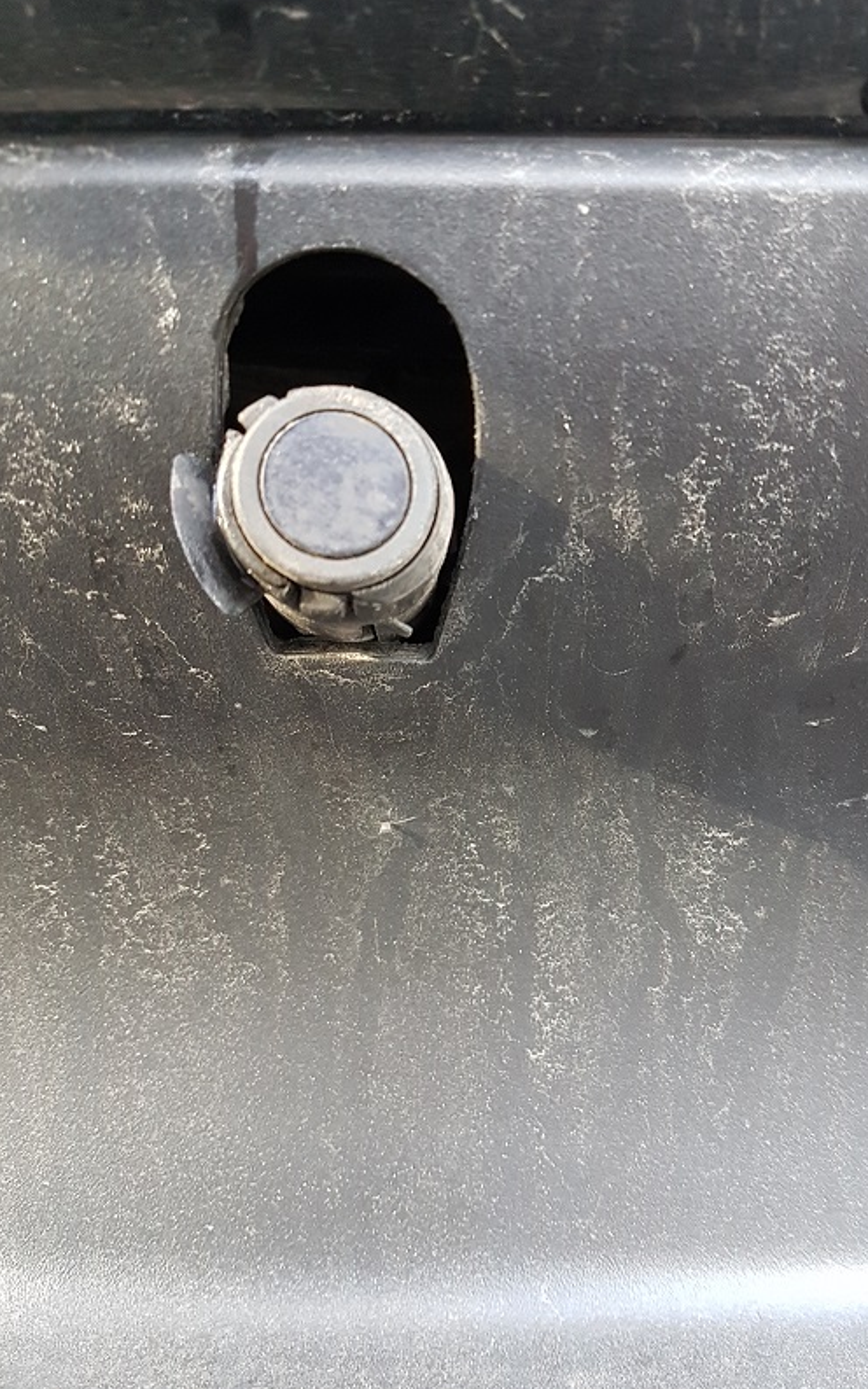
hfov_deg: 44.3
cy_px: 694
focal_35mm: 28
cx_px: 522
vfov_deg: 66.5
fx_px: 1060
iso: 200
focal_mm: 4.2
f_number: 1.7
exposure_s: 1/50
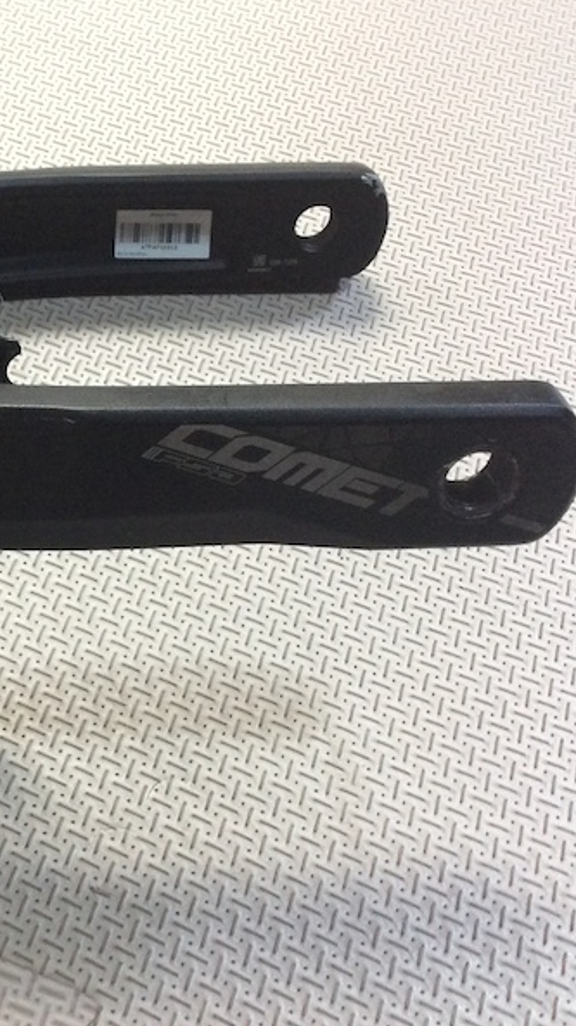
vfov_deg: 43.7
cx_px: 9
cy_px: 514
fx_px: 1278
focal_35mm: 47
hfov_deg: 24.3
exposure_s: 1/24
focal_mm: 3.3
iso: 125
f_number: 2.4
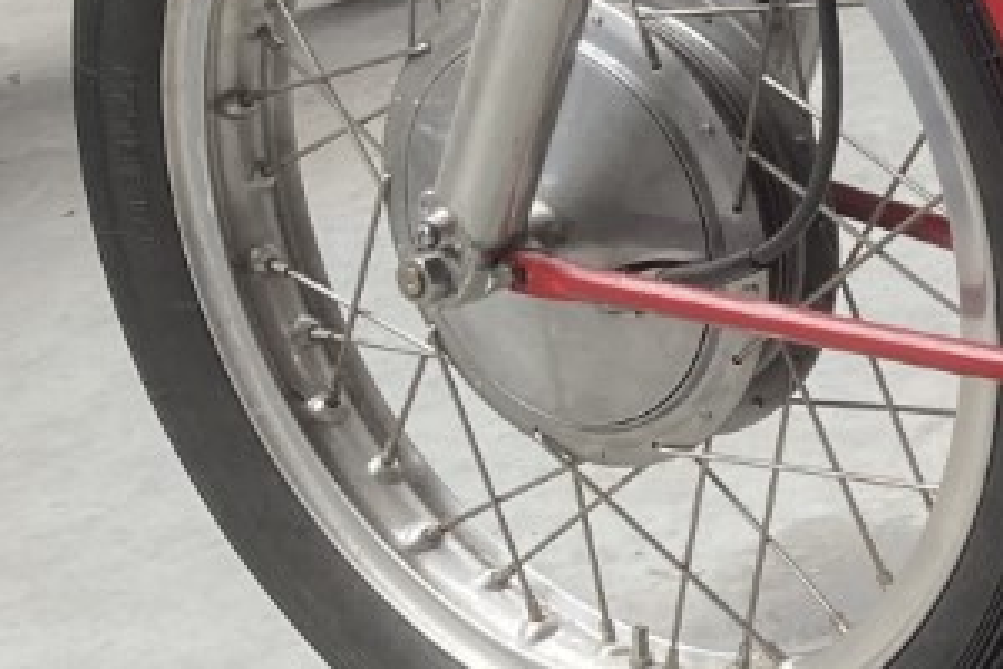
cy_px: 97
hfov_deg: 12.1
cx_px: 2294
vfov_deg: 9.8
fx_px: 3900
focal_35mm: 140
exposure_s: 1/121
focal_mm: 3.99
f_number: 1.8
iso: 32
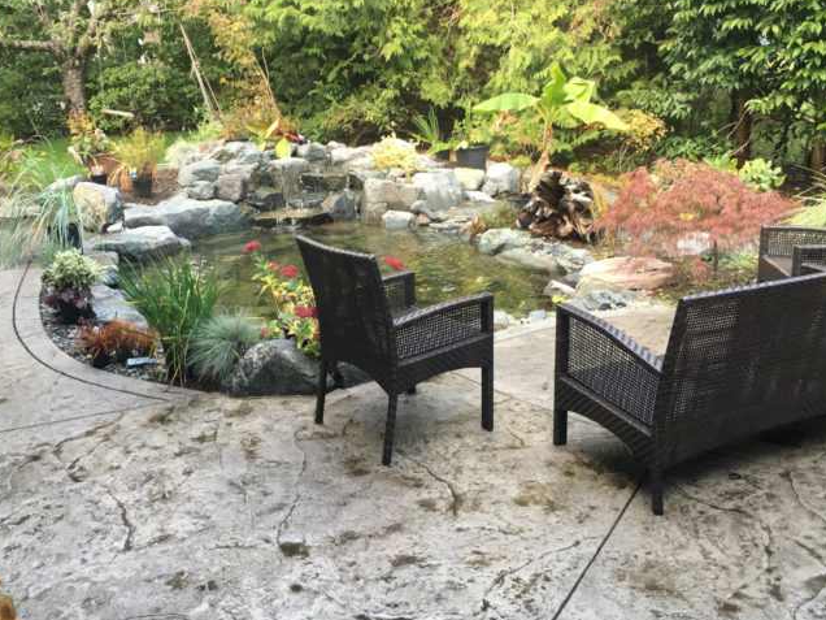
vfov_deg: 40.7
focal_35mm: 35
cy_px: 296
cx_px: 427
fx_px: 835
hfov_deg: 52.6
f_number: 2.2
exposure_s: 1/30
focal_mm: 4.15
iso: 25
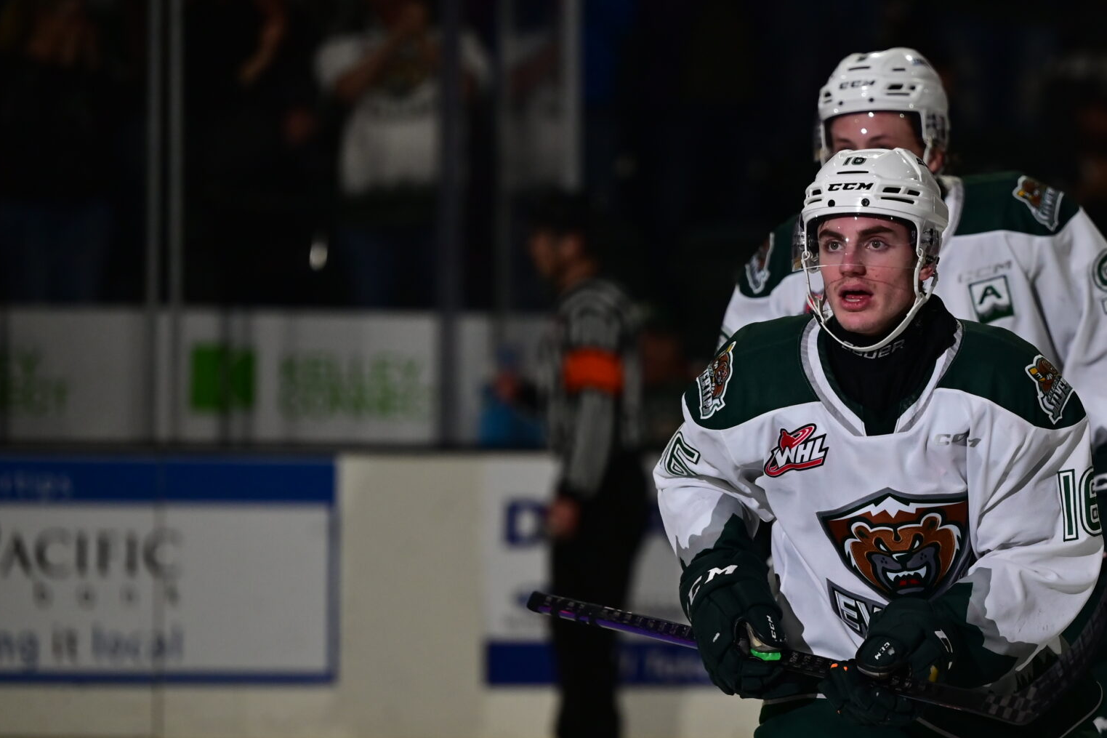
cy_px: 376
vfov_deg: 5.1
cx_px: 830
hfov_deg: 7.6
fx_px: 8270
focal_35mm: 269
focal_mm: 160
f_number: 2.8
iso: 1100
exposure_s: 1/1500
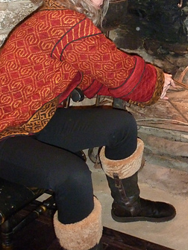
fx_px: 398
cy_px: 89
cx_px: 85
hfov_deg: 26.5
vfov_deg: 34.7
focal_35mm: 55
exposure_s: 1/30
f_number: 3.6
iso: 800
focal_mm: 6.1
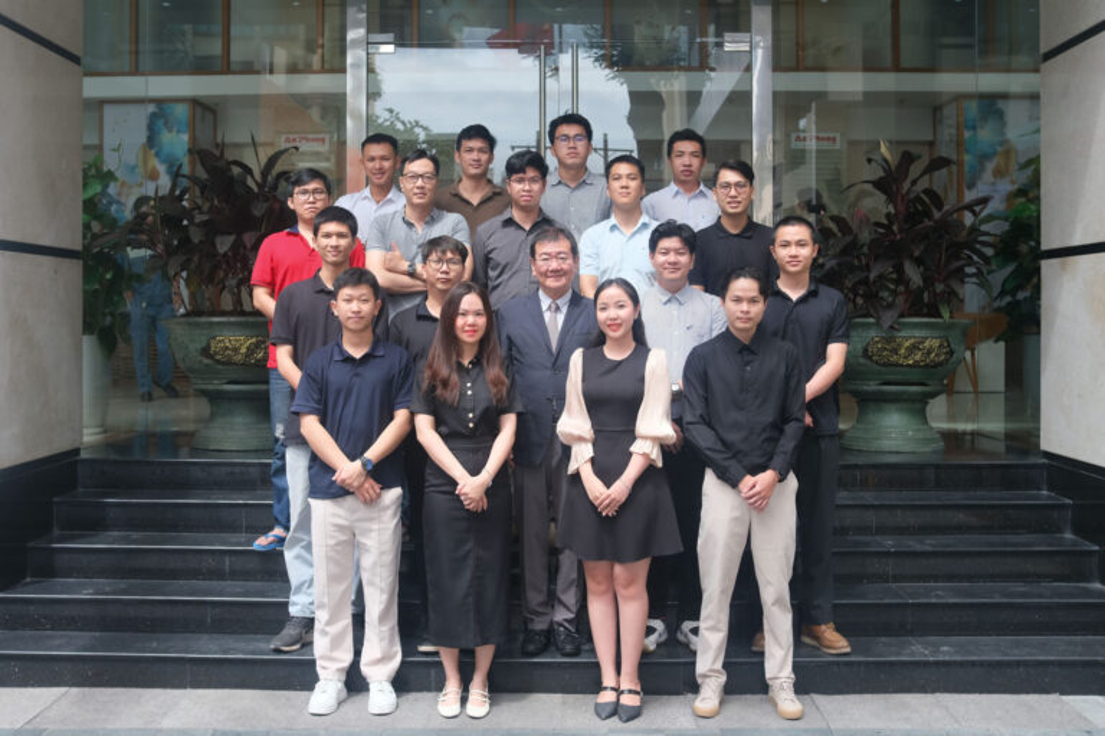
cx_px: 552
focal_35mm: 35
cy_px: 368
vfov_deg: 37.8
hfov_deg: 54.5
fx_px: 1074
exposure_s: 1/400
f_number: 3.6
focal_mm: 23
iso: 320
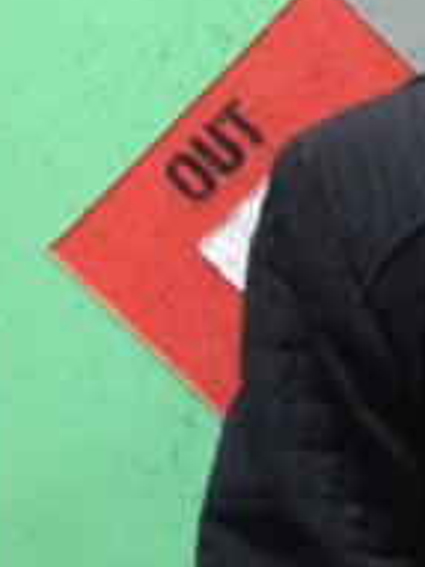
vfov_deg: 14.8
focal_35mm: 133
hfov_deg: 10.3
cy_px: 332
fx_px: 2180
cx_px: 820
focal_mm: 4.12
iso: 125
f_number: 2.4
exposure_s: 1/20
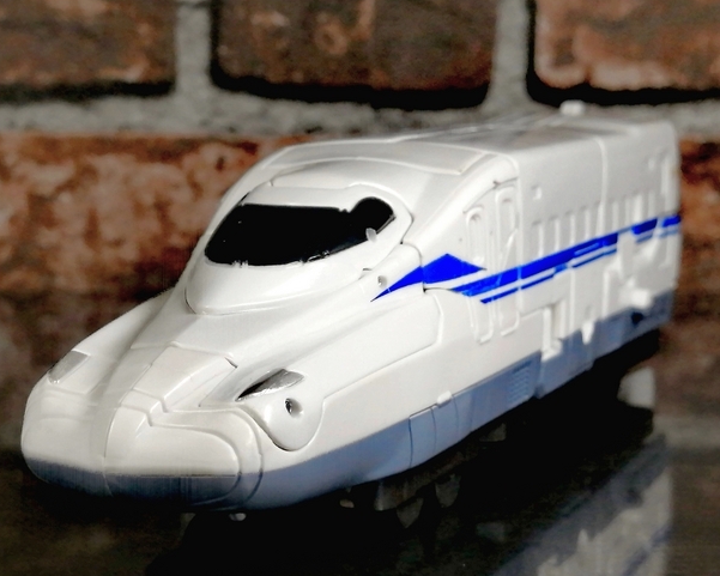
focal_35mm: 78
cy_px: 325
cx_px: 351
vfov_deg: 19.7
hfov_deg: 24.4
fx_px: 1662
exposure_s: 1/165
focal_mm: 3.62
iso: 50
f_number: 1.8
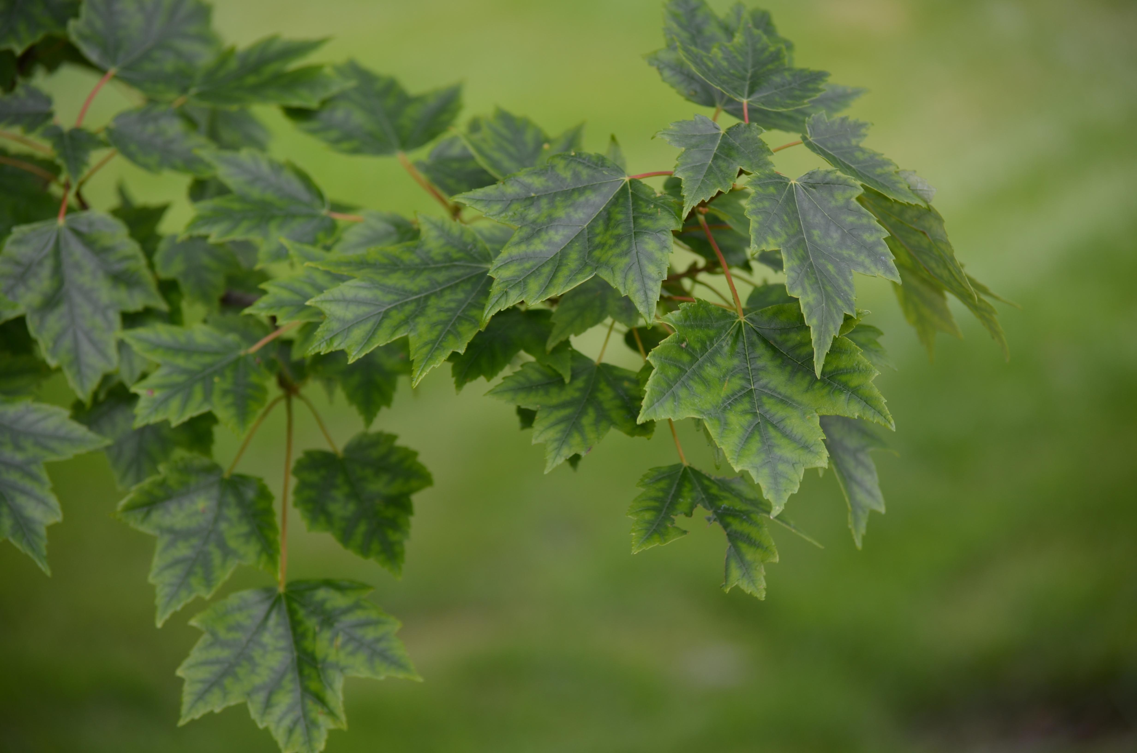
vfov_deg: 11.4
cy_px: 376
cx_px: 568
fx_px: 3782
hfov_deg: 17.1
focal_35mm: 120
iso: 100
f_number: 4.2
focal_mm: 80
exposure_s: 1/200
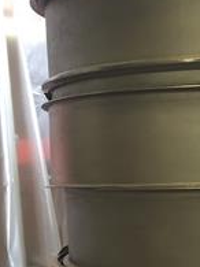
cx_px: 268
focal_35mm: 99
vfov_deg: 19.3
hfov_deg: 14.2
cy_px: 265
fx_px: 763
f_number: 2.2
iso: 80
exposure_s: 1/30
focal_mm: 4.15
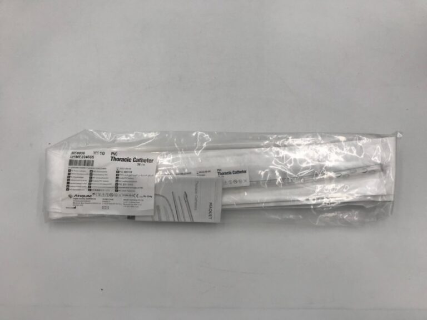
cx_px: 214
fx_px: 345
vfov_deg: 49.7
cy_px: 160
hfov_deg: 63.4
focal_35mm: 28
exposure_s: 1/264
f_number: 1.8
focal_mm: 3.99
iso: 20
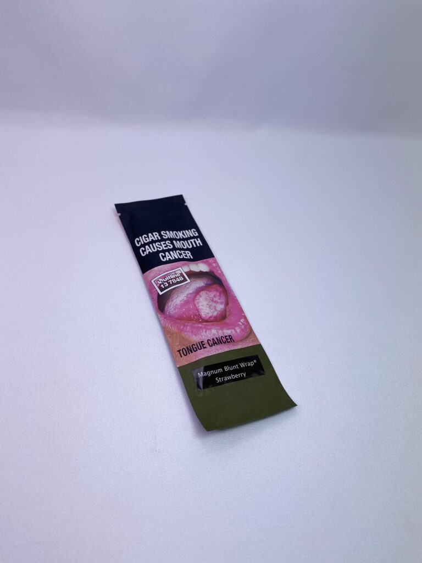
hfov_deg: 53.1
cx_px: 211
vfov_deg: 67.3
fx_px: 423
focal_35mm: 26
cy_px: 282
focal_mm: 4.25
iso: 32
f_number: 1.8
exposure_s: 1/658
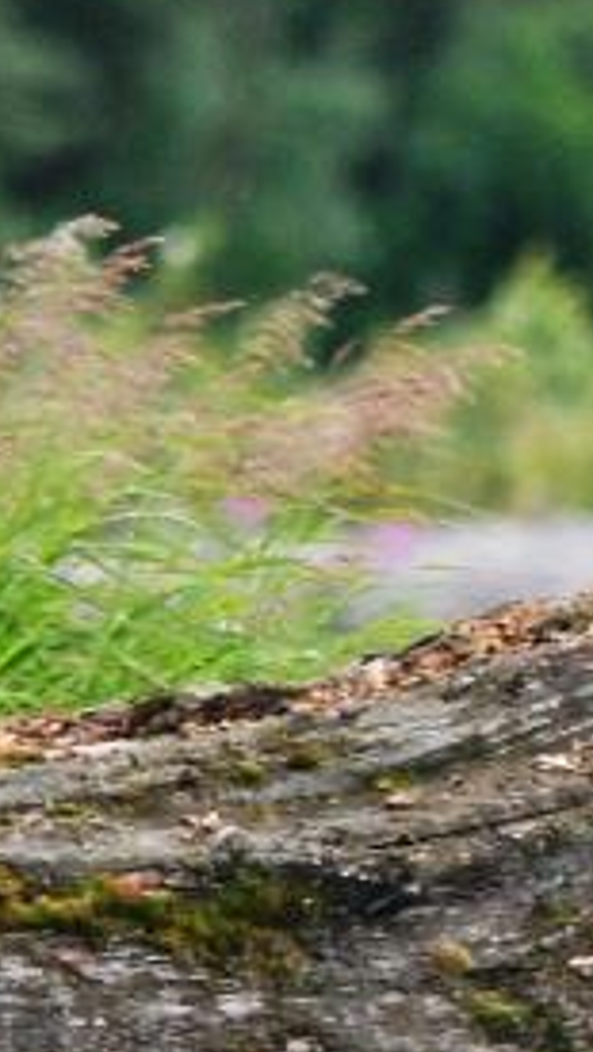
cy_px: 461
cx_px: 1021
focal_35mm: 1465
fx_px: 40890
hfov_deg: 0.8
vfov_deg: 1.5
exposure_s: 1/400
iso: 800
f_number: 6
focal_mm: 250
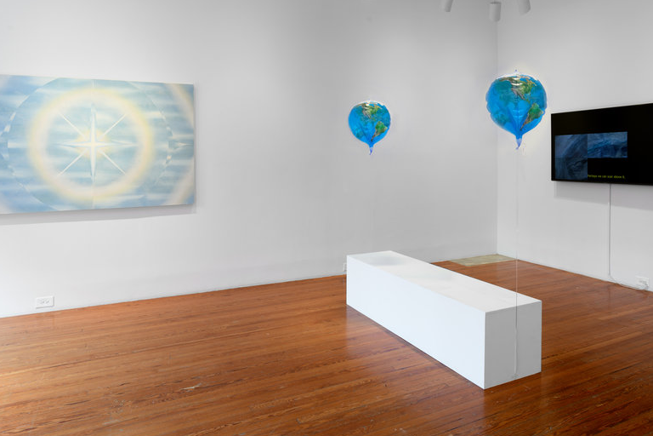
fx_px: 453
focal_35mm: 25
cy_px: 169
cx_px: 349
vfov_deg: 50.9
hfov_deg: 71.4
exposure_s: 1.3
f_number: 11
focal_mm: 20
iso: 31
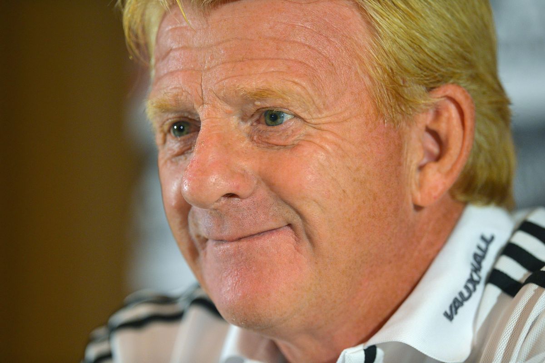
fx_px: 6053
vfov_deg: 3.4
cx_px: 272
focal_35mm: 400
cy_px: 182
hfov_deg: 5.2
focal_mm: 400
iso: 1600
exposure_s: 1/400
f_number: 2.8
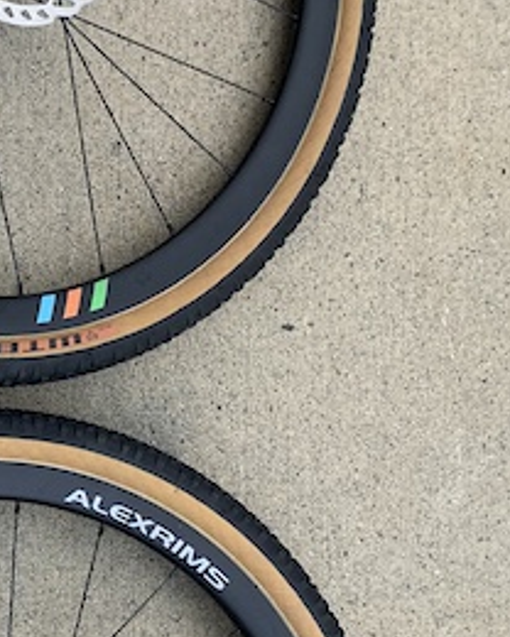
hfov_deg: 18.8
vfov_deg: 24.4
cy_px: 387
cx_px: -76
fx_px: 1472
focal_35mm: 78
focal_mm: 4.25
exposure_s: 1/651
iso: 25
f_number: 1.8
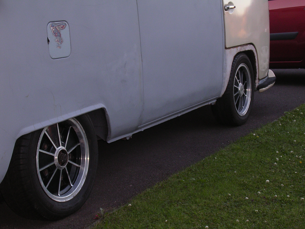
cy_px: 114
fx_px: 670
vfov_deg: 19.4
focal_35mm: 76
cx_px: 152
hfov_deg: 25.7
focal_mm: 11.6
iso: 172
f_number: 3.9
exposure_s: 1/60.1
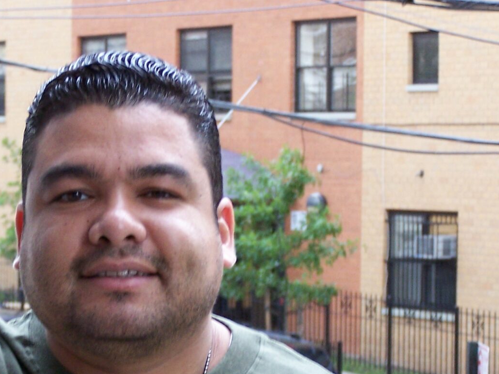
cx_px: 148
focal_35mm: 162
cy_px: 331
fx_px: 2334
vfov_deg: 9.1
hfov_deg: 12.2
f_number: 3.2
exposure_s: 1/30
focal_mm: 13.7
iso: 140
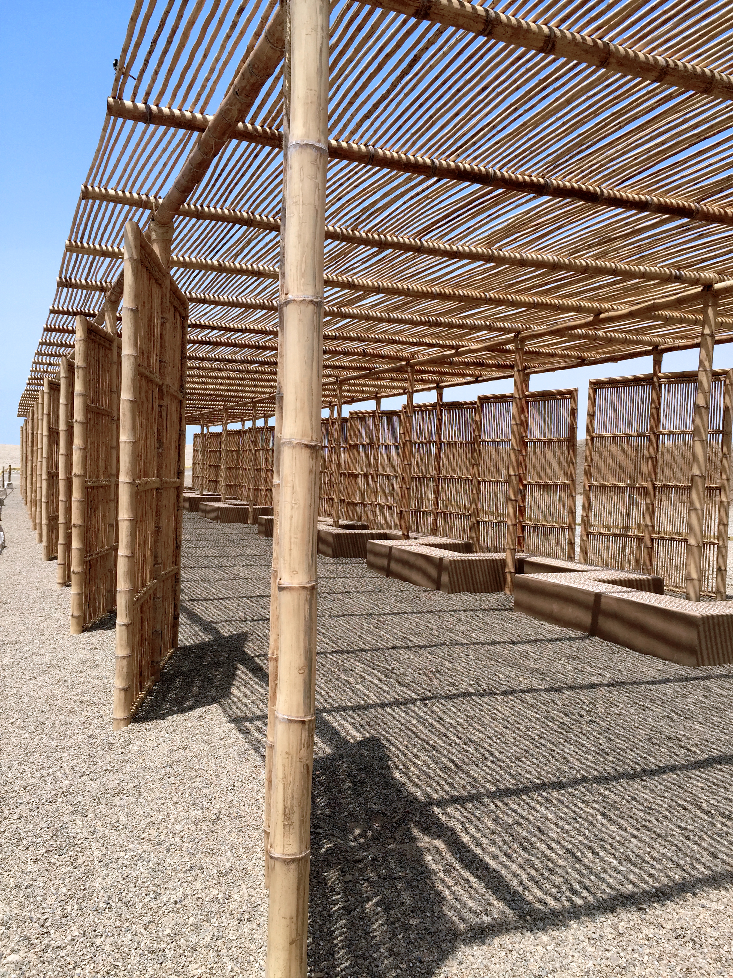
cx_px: 366
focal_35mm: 29
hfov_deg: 48.2
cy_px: 489
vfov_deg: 61.7
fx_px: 819
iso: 32
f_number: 2.2
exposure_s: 1/1980
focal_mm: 4.15
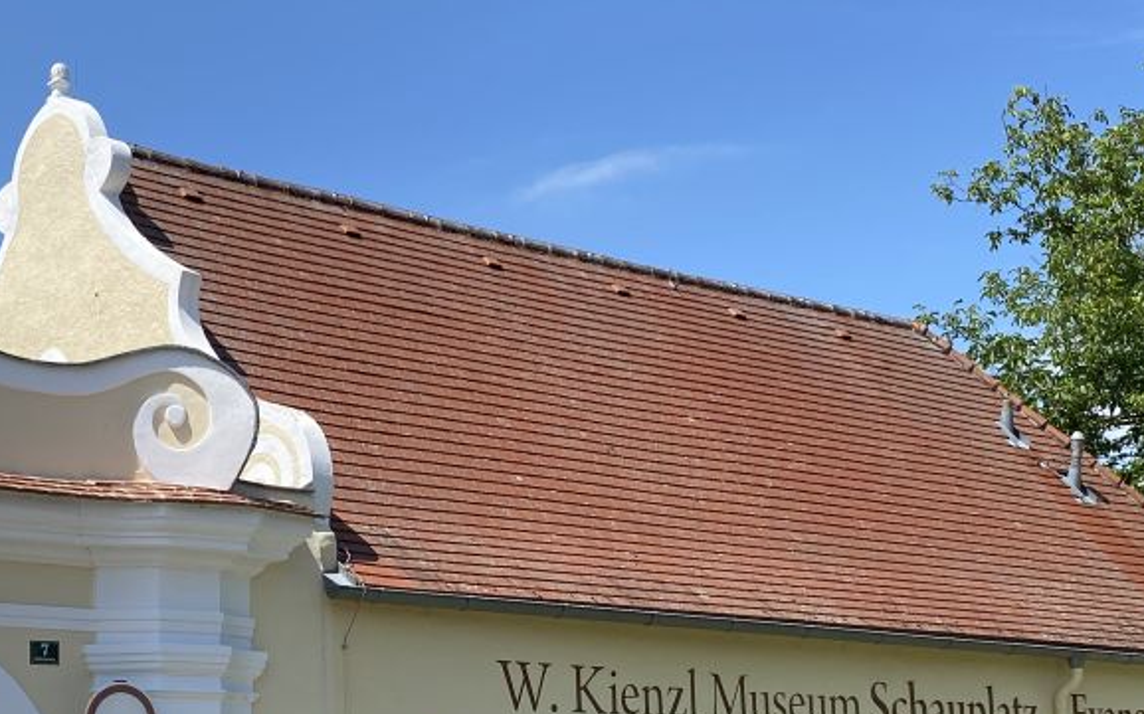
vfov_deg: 21.0
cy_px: 581
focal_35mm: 61
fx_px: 1901
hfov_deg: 33.3
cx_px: 406
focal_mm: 4.25
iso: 32
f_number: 1.8
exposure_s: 1/3125
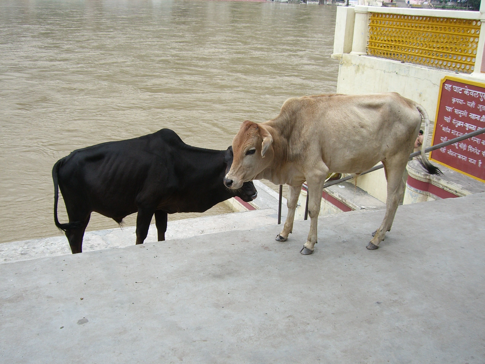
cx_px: 242
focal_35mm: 38
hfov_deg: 49.0
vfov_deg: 37.7
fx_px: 532
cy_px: 182
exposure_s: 1/250
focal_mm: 6.2
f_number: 4.3
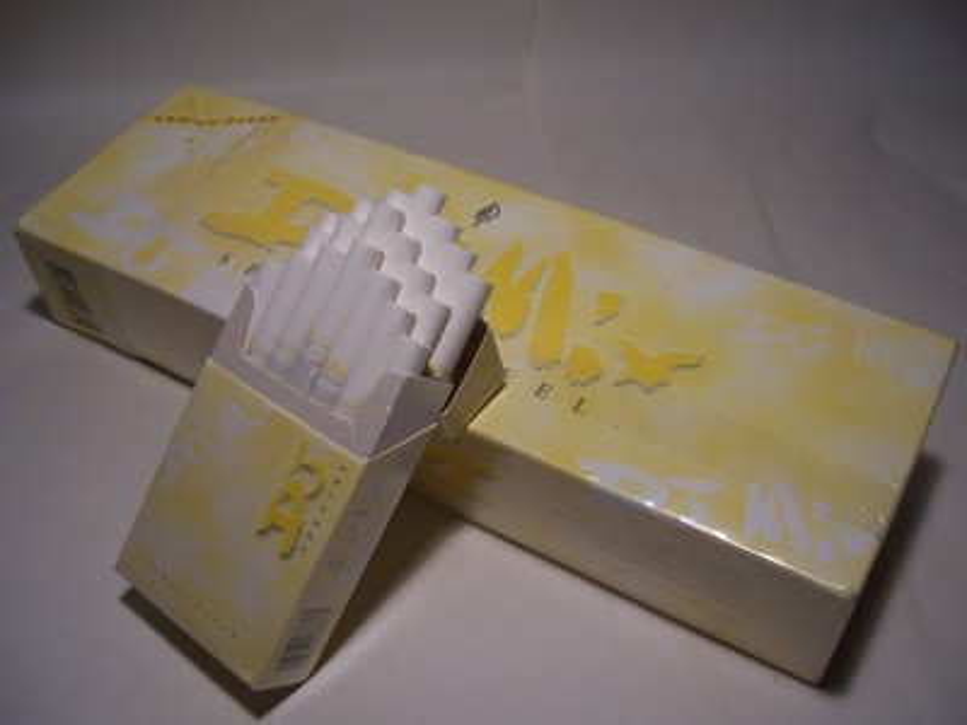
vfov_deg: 39.7
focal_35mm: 36
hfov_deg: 51.4
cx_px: 484
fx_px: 1006
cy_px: 362
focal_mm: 6
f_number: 3
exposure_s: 1/125
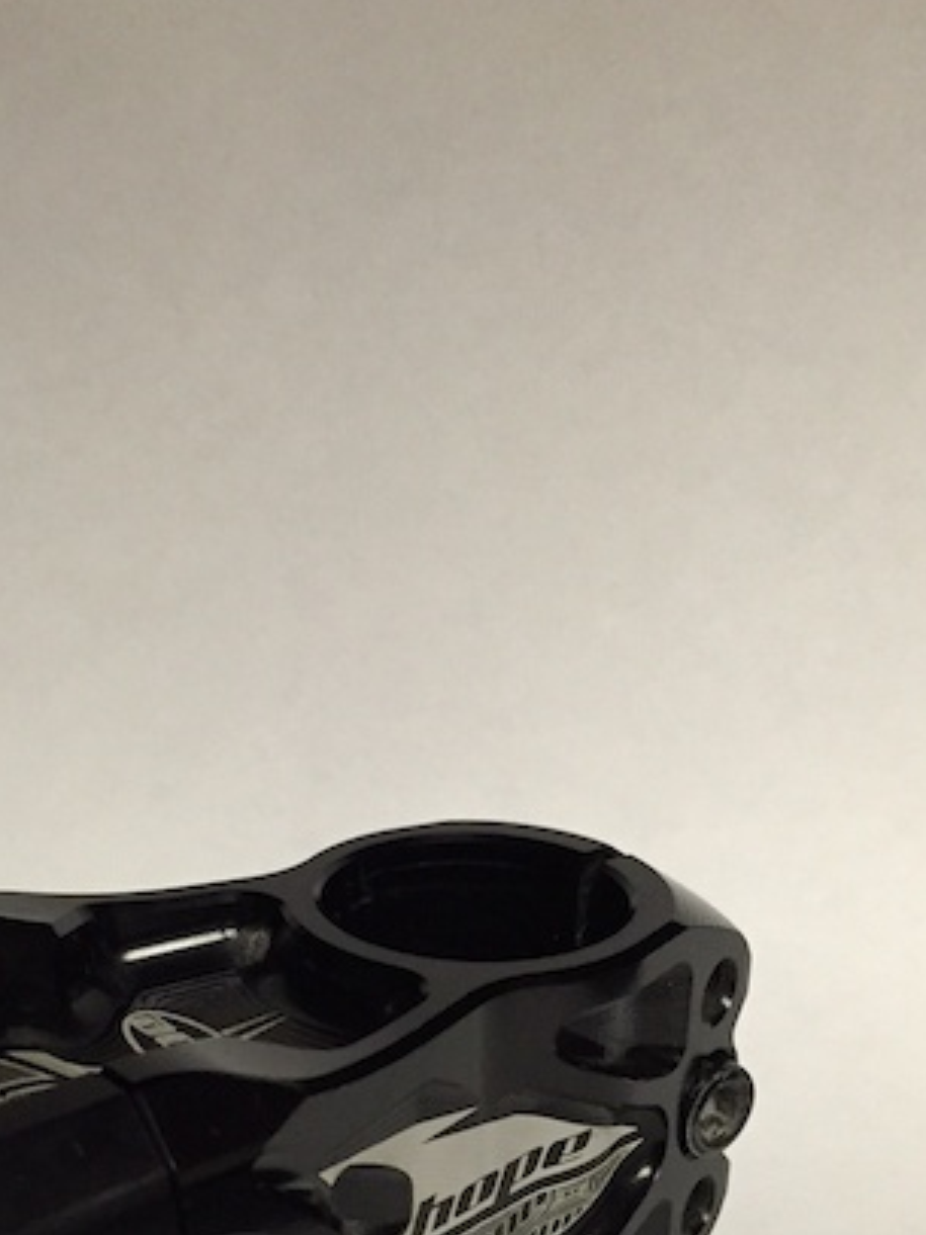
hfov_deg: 25.6
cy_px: 1047
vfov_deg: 32.5
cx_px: 358
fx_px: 2034
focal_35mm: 57
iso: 250
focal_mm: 4.15
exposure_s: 1/15
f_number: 2.2
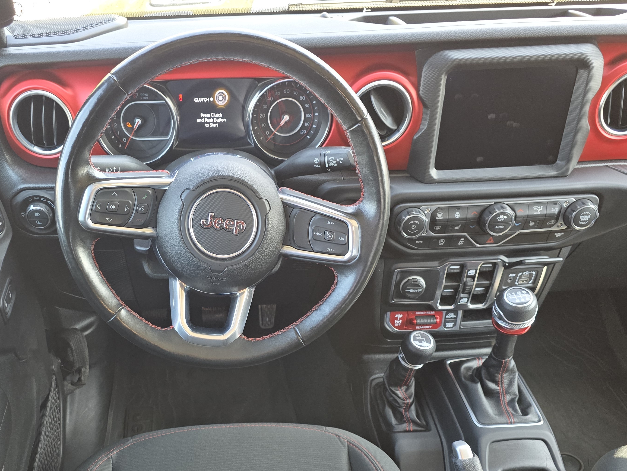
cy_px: 320
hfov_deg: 53.2
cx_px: 224
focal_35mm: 34
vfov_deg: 41.2
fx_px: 616
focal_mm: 6.3
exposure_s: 1/180
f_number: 1.7
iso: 160
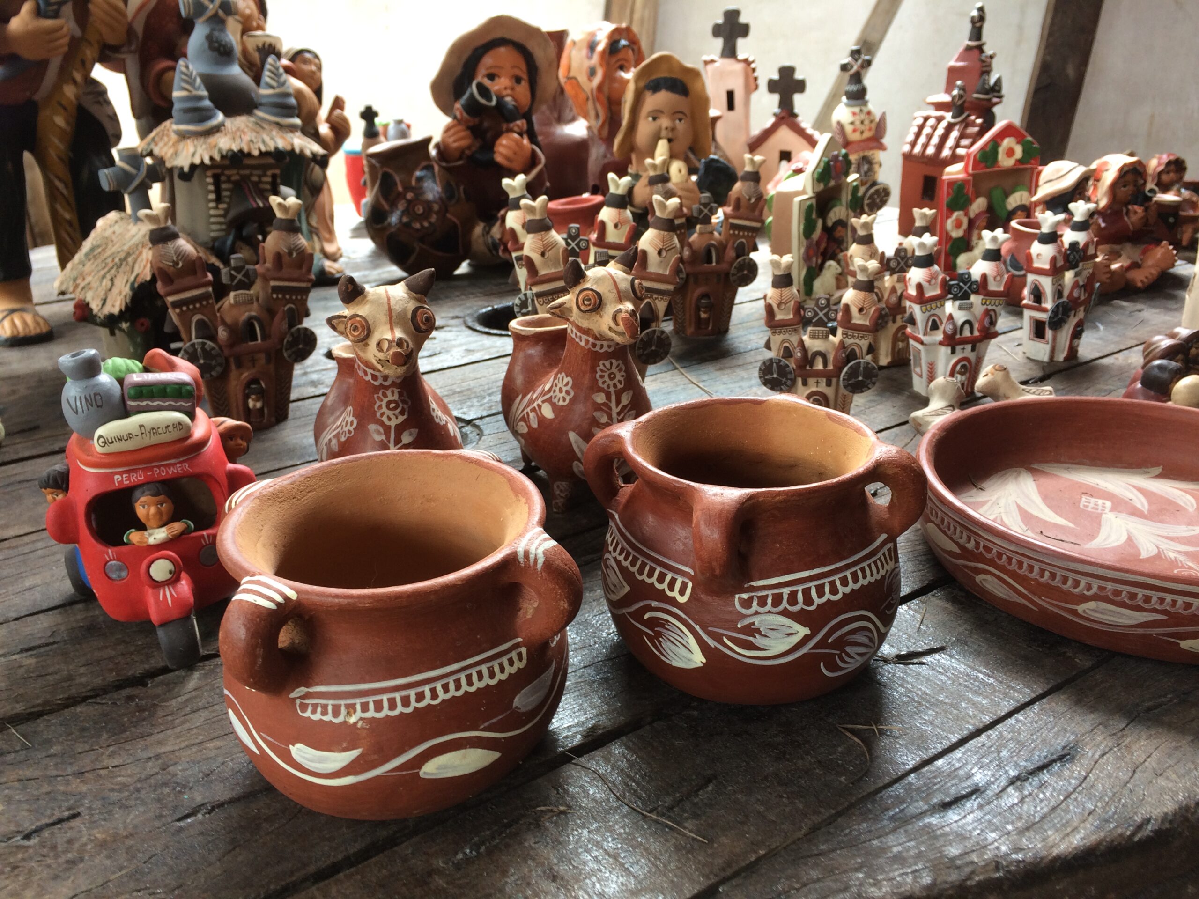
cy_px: 450
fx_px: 1004
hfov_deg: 61.7
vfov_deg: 48.2
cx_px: 600
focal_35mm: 29
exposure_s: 1/60
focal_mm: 4.15
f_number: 2.2
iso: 40
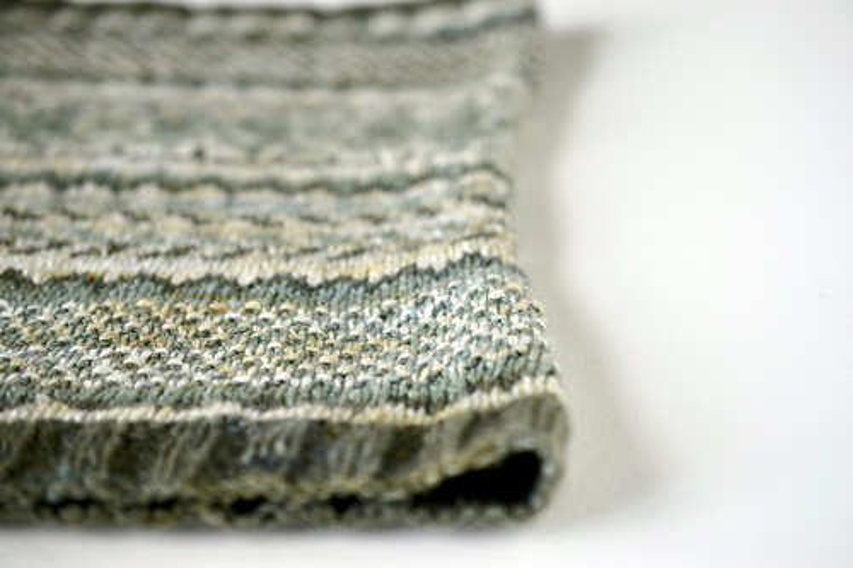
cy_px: 284
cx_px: 426
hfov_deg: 33.4
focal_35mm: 60
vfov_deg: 22.6
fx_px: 1421
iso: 100
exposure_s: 1/160
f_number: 3
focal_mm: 40
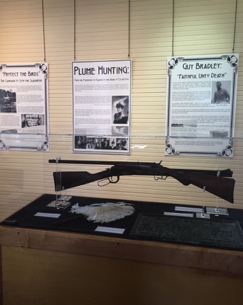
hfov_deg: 38.9
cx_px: 91
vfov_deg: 48.0
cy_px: 153
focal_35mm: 38
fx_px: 342
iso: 40
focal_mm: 4.15
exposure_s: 1/30
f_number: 2.2
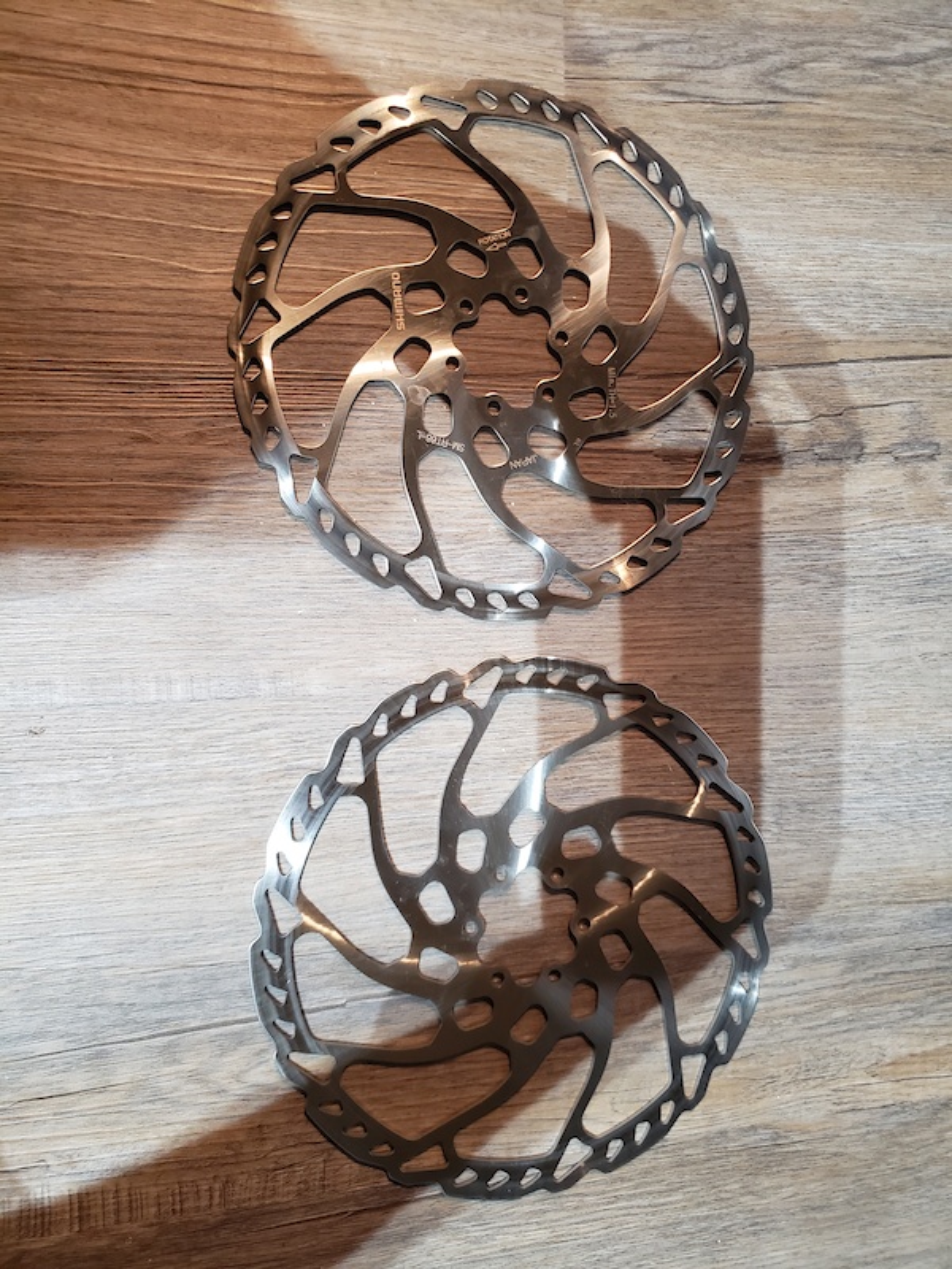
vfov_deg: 67.3
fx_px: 953
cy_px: 634
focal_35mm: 26
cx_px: 476
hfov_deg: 53.1
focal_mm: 4.3
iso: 250
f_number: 1.5
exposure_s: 1/20
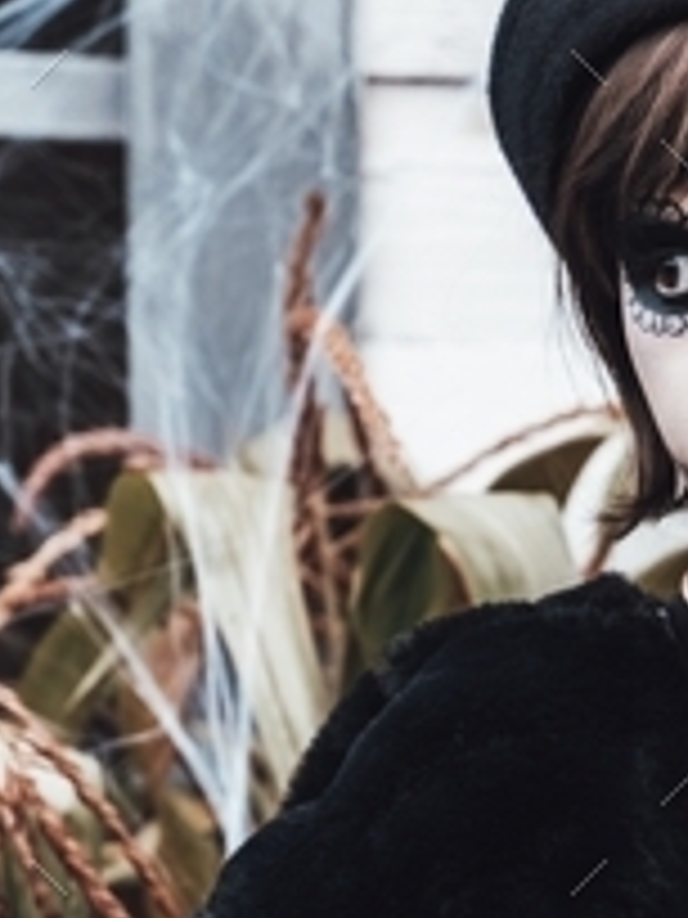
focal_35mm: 313
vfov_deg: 6.3
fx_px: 8295
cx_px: 971
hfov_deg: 4.7
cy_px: 1114
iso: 125
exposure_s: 1/100
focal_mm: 75
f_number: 3.2
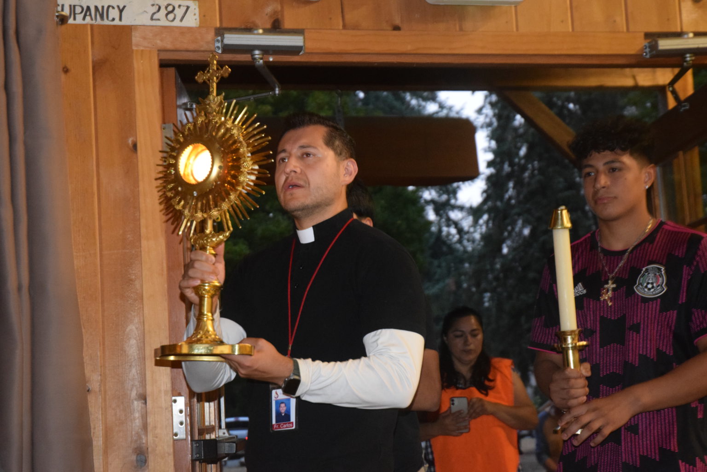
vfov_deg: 19.7
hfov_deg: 29.2
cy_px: 236
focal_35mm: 69
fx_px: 1355
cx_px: 354
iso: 3200
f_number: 4.5
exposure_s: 1/60
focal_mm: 46
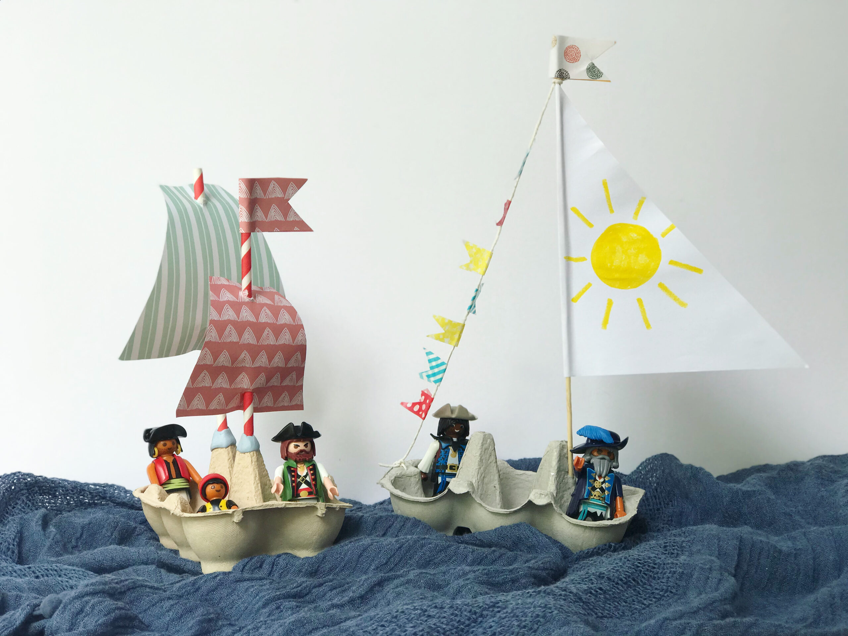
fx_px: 1396
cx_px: 424
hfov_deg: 33.8
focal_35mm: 57
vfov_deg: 25.7
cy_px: 318
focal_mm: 6.6
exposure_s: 1/124
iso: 20
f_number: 2.8
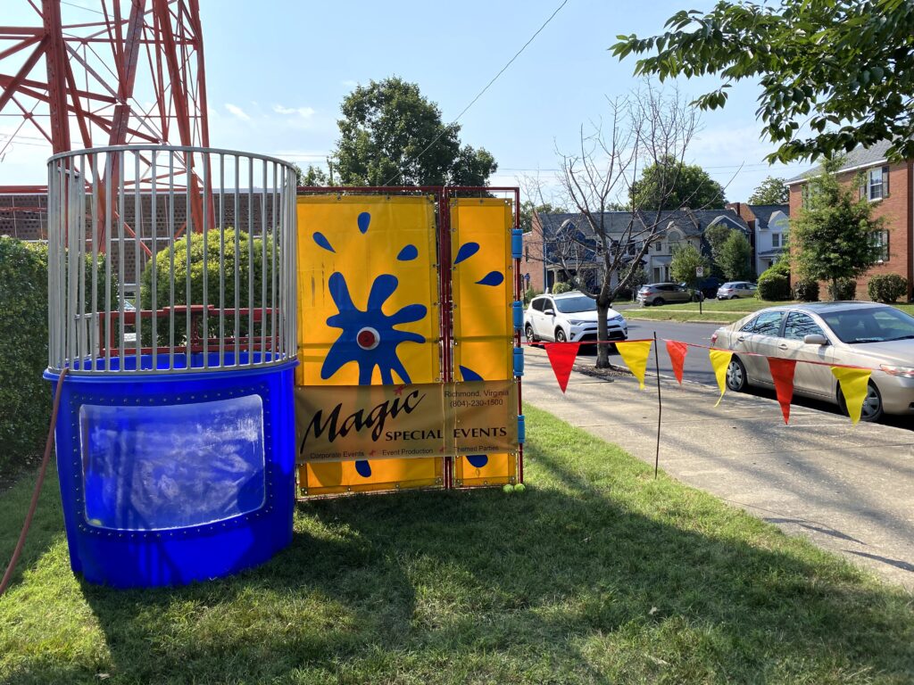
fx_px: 687
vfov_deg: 53.1
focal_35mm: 26
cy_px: 342
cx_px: 457
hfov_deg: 67.3
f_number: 1.8
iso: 32
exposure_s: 1/2571
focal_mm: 4.25
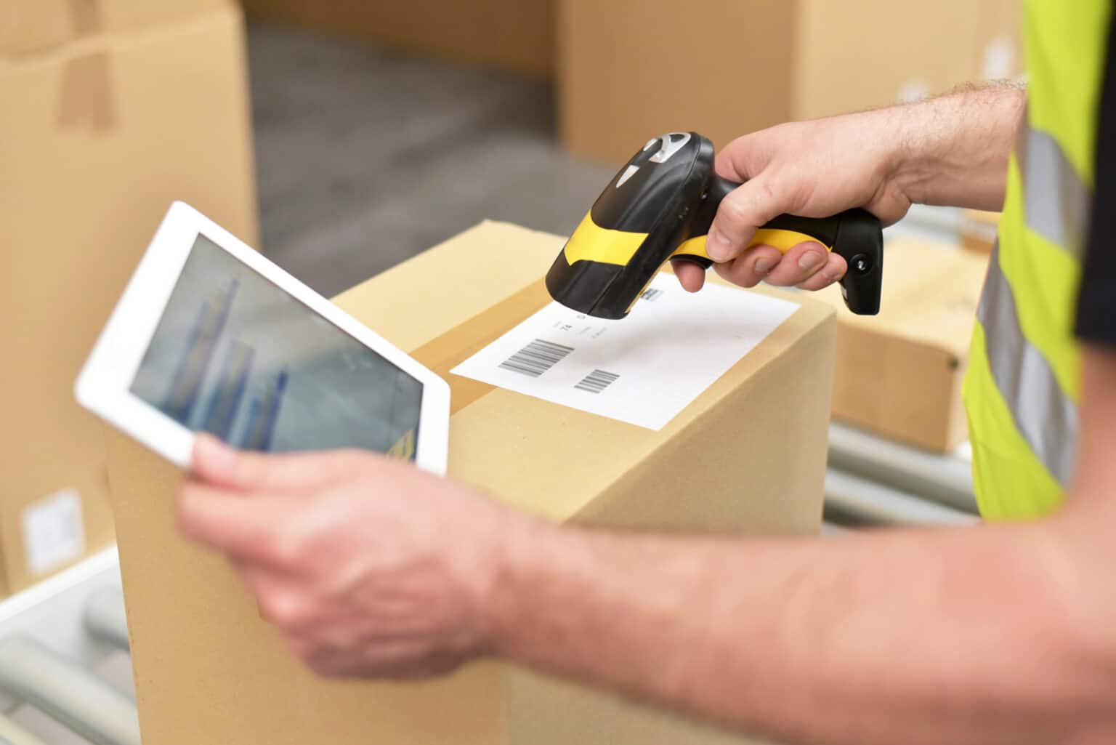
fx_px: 1550
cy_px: 372
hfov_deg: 39.6
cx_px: 558
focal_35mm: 50
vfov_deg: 27.0
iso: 2000
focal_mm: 50
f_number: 2.8
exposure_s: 1/1250
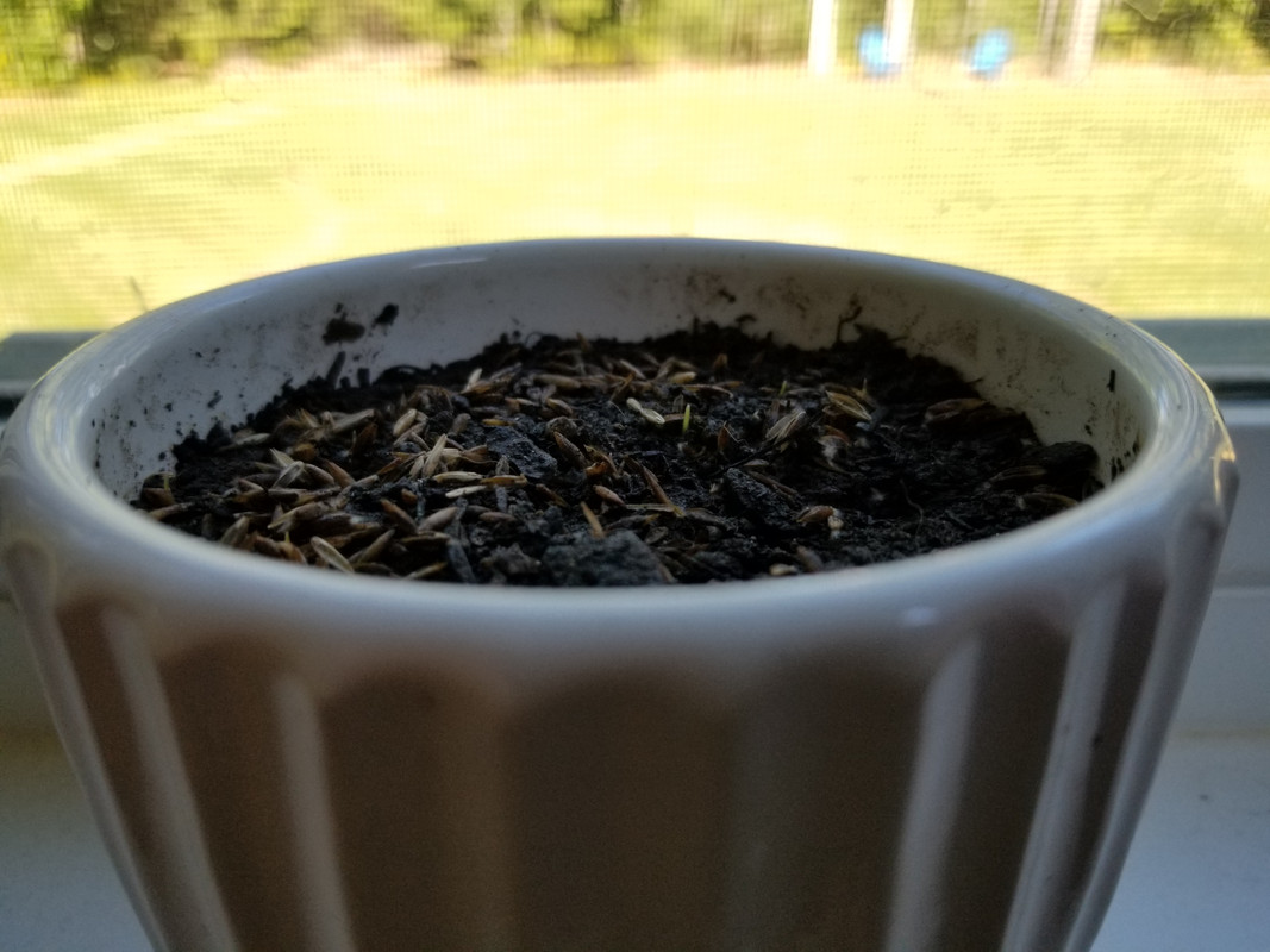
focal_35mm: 26
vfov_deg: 53.1
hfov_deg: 67.3
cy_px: 476
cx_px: 635
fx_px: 954
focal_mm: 4.3
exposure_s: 1/148
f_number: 1.7
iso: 50
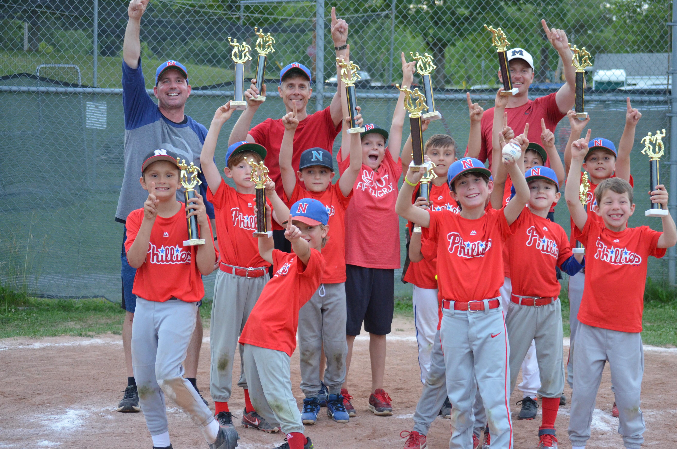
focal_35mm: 91
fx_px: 1699
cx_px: 361
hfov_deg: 22.5
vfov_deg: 15.0
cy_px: 223
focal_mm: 55
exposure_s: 1/320
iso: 1600
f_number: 4
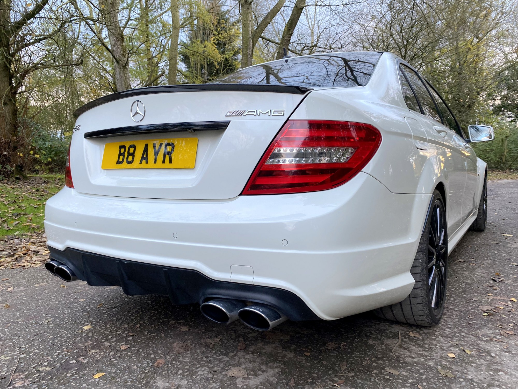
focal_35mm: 26
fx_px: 389
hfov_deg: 67.3
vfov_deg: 53.1
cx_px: 259
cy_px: 194
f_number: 1.8
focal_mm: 4.25
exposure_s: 1/121
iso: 125
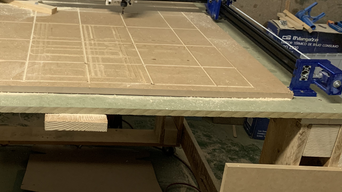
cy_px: 53
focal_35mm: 44
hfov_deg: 44.9
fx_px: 399
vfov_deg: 26.8
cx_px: 86
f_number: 1.8
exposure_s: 1/33
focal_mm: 4.25
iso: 400
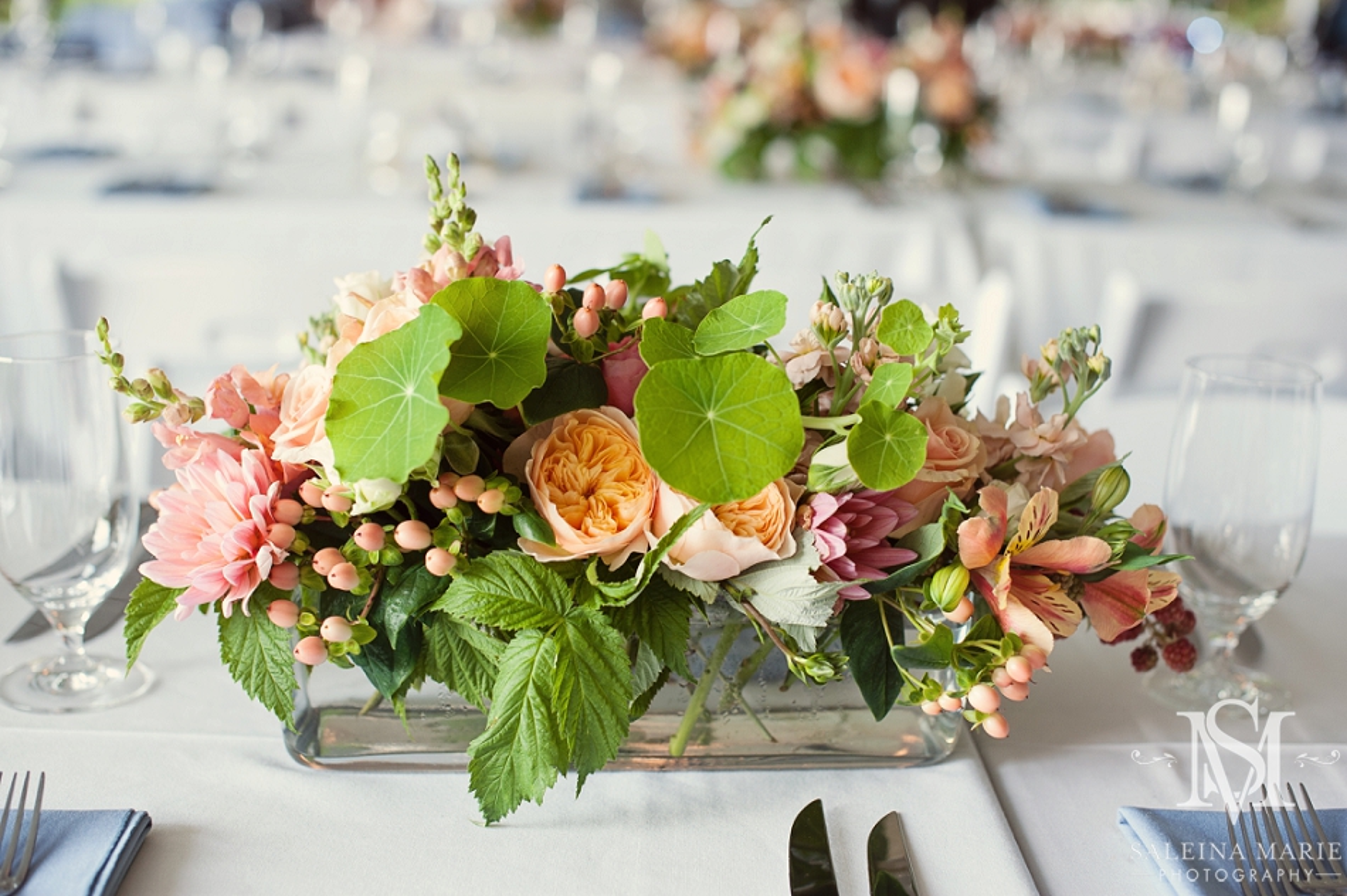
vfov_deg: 27.0
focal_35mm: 50
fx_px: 1869
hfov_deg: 39.6
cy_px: 448
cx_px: 674
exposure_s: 1/80
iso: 800
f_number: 3.2
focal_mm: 50
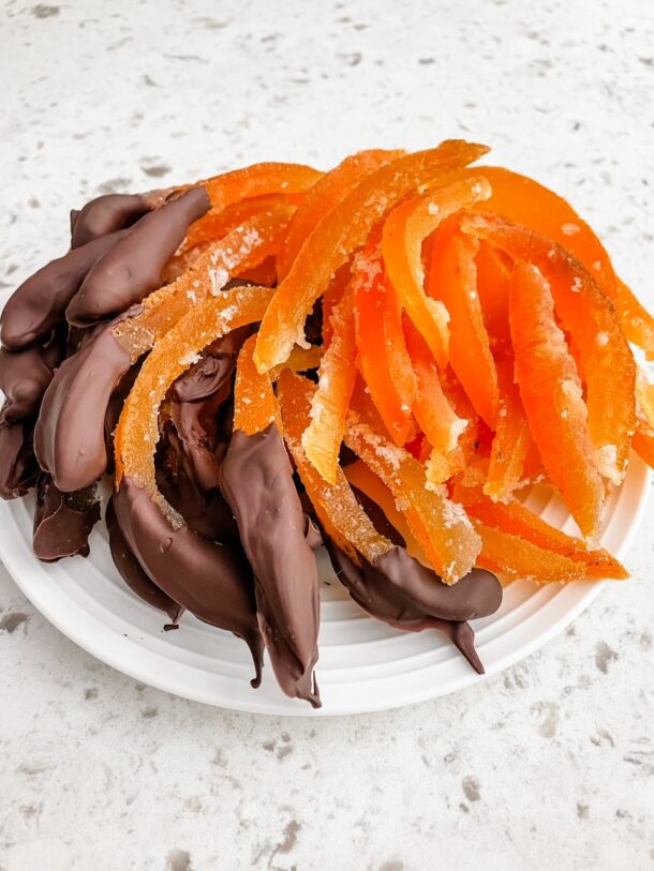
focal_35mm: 26
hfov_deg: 53.1
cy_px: 436
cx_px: 327
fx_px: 655
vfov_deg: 67.3
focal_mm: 4.2
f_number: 1.6
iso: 125
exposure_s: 1/60
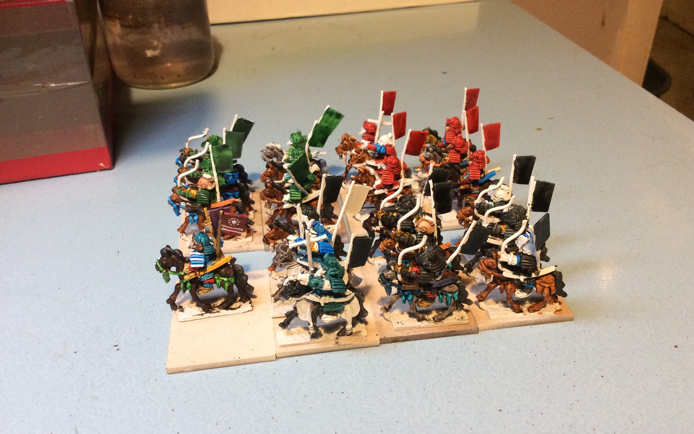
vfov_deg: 37.3
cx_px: 348
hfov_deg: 56.7
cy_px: 201
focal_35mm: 34
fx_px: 643
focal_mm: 3.3
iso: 160
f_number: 2.4
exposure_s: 1/25
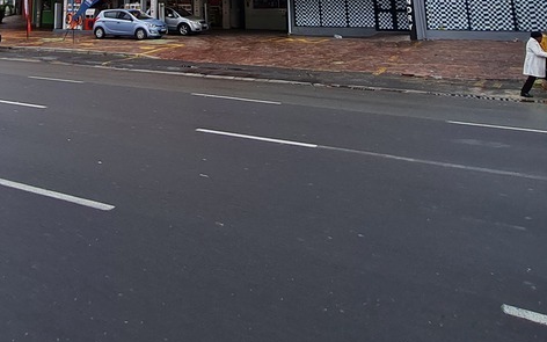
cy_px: -123
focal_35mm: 35
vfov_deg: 28.4
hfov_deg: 53.5
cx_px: 158
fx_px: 522
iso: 50
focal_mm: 1.74
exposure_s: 1/622
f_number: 2.2
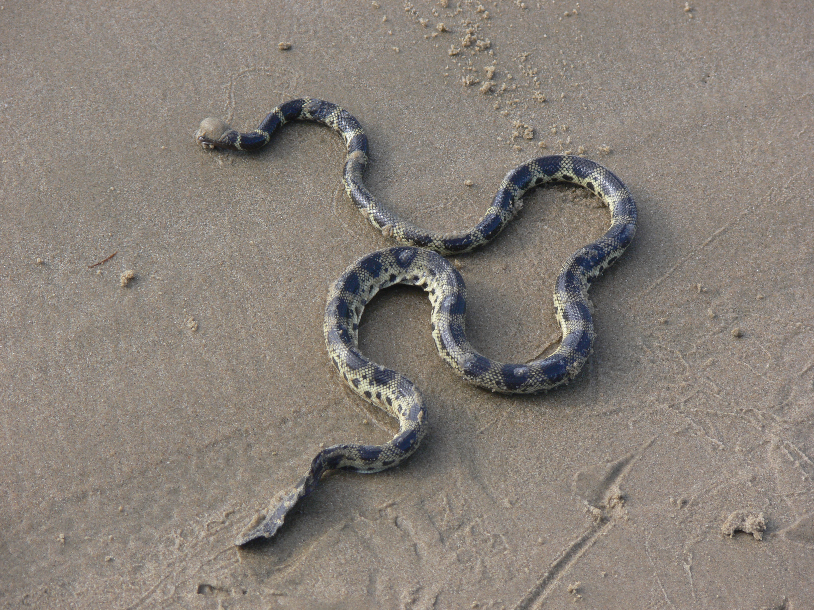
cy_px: 305
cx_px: 407
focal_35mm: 273
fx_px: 6420
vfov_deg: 5.4
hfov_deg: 7.3
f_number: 5.6
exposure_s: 1/125
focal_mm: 57.7
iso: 80
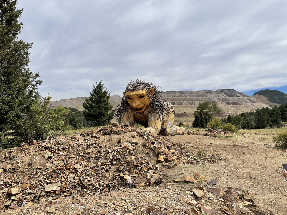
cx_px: 144
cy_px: 108
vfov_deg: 53.1
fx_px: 216
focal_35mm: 26
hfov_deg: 67.3
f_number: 1.6
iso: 32
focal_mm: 4.2
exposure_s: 1/6494
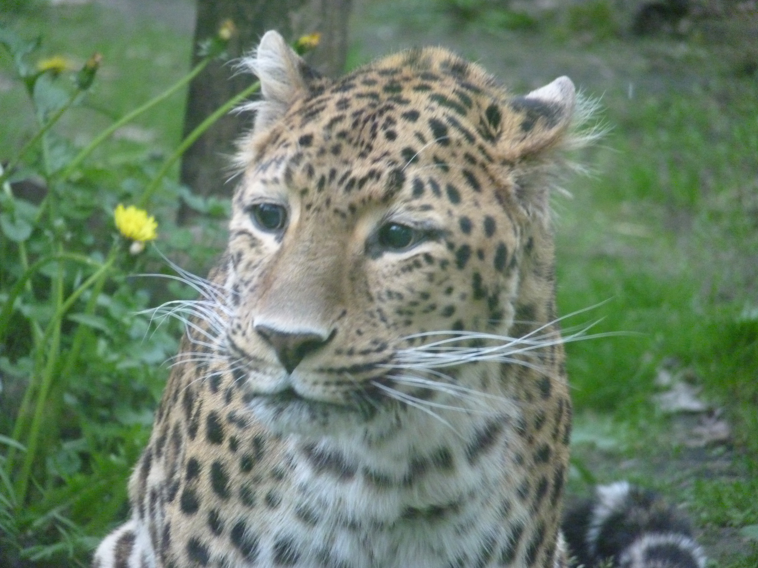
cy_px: 284
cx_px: 379
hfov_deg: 5.1
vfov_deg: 3.8
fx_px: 8584
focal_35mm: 392
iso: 800
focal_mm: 69.7
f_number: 3.7
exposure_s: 1/100
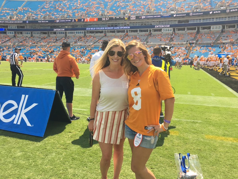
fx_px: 199
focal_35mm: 29
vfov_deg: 48.2
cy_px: 90
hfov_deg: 61.7
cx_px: 119
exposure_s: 1/874
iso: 25
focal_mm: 4.15
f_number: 2.2
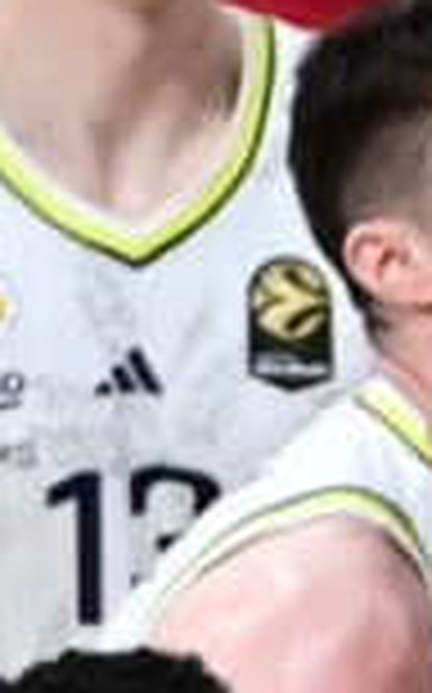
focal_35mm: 1354
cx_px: 2074
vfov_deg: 1.6
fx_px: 25554
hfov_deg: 1.0
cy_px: -394
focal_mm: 200
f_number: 3.5
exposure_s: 1/1250
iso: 2500
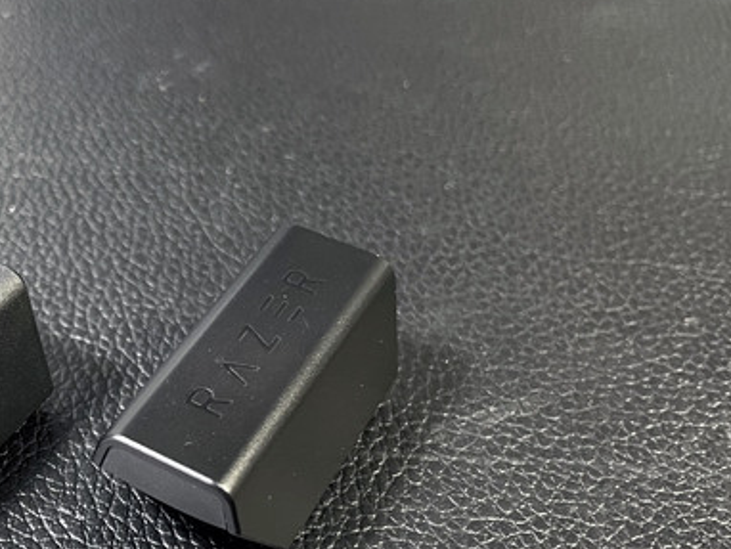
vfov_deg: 29.3
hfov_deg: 36.5
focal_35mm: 49
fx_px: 1035
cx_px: 77
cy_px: 411
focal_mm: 4.2
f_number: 1.6
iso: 200
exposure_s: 1/60
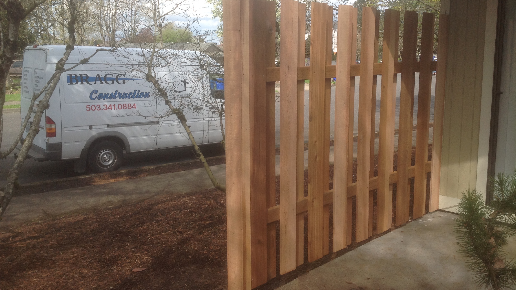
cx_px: 254
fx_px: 534
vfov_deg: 30.4
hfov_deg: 51.6
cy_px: 131
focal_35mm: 39
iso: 50
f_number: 2.4
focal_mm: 4.28
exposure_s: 1/916
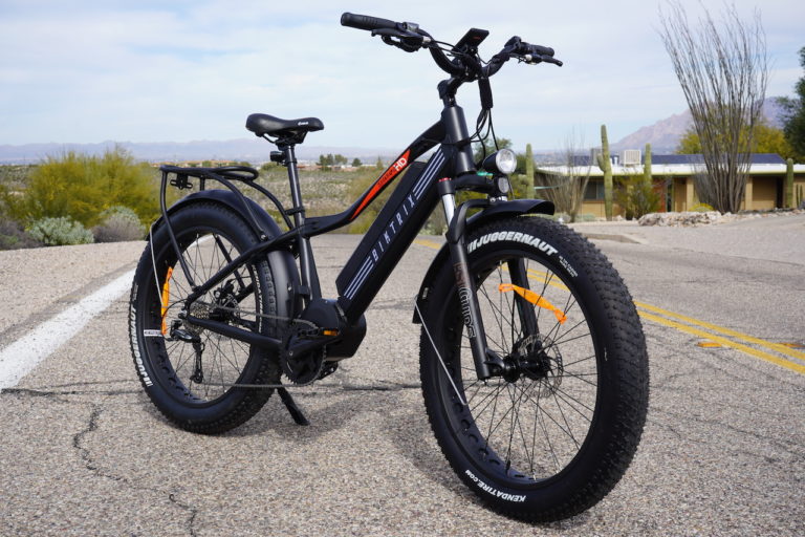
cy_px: 268
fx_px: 961
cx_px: 402
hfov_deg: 45.4
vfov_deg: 31.2
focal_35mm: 43
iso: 100
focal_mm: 43
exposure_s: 1/125
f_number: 10
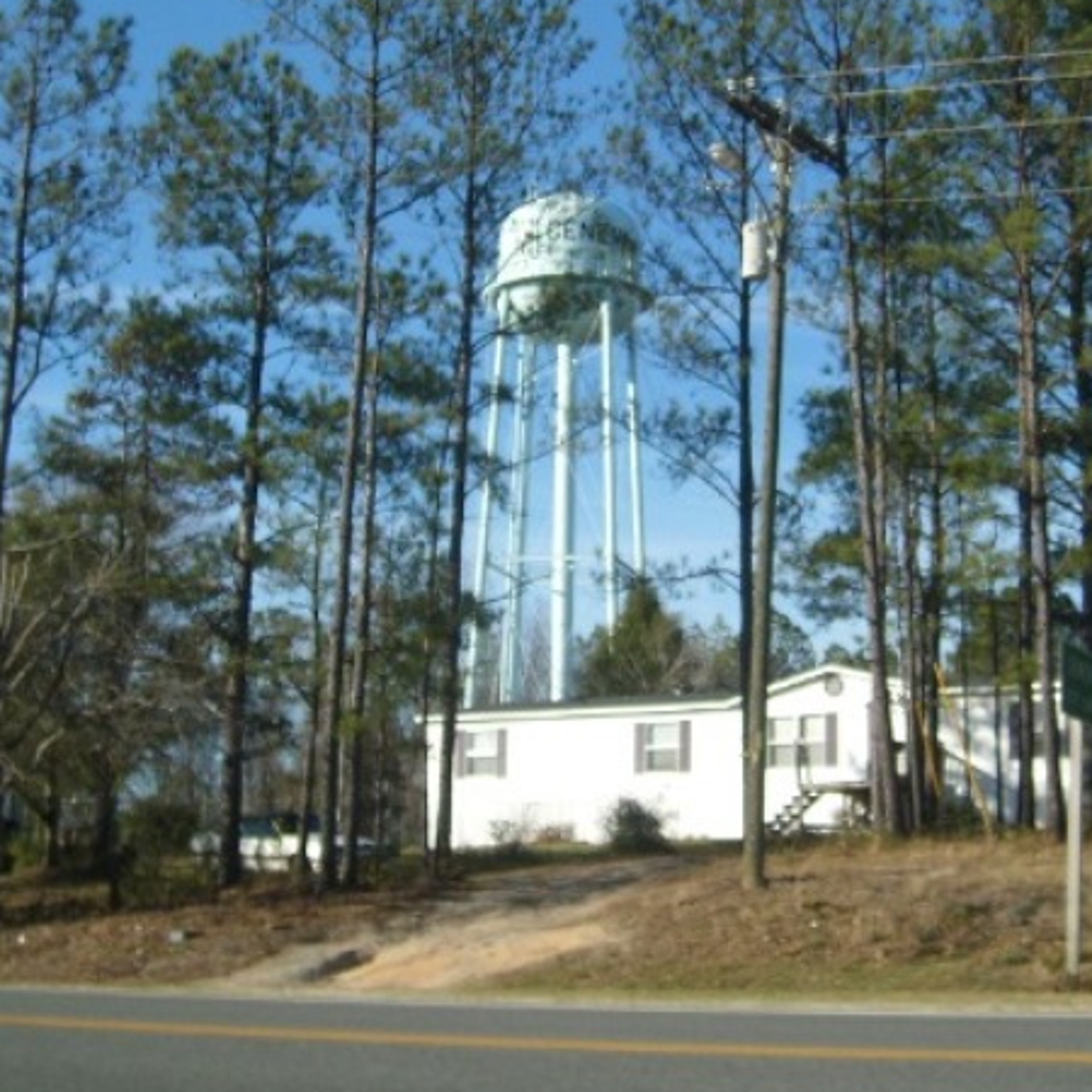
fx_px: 1963
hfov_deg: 31.1
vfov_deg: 30.9
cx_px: 619
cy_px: 381
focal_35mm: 55
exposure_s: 1/250
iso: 50
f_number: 7.1
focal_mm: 5.8
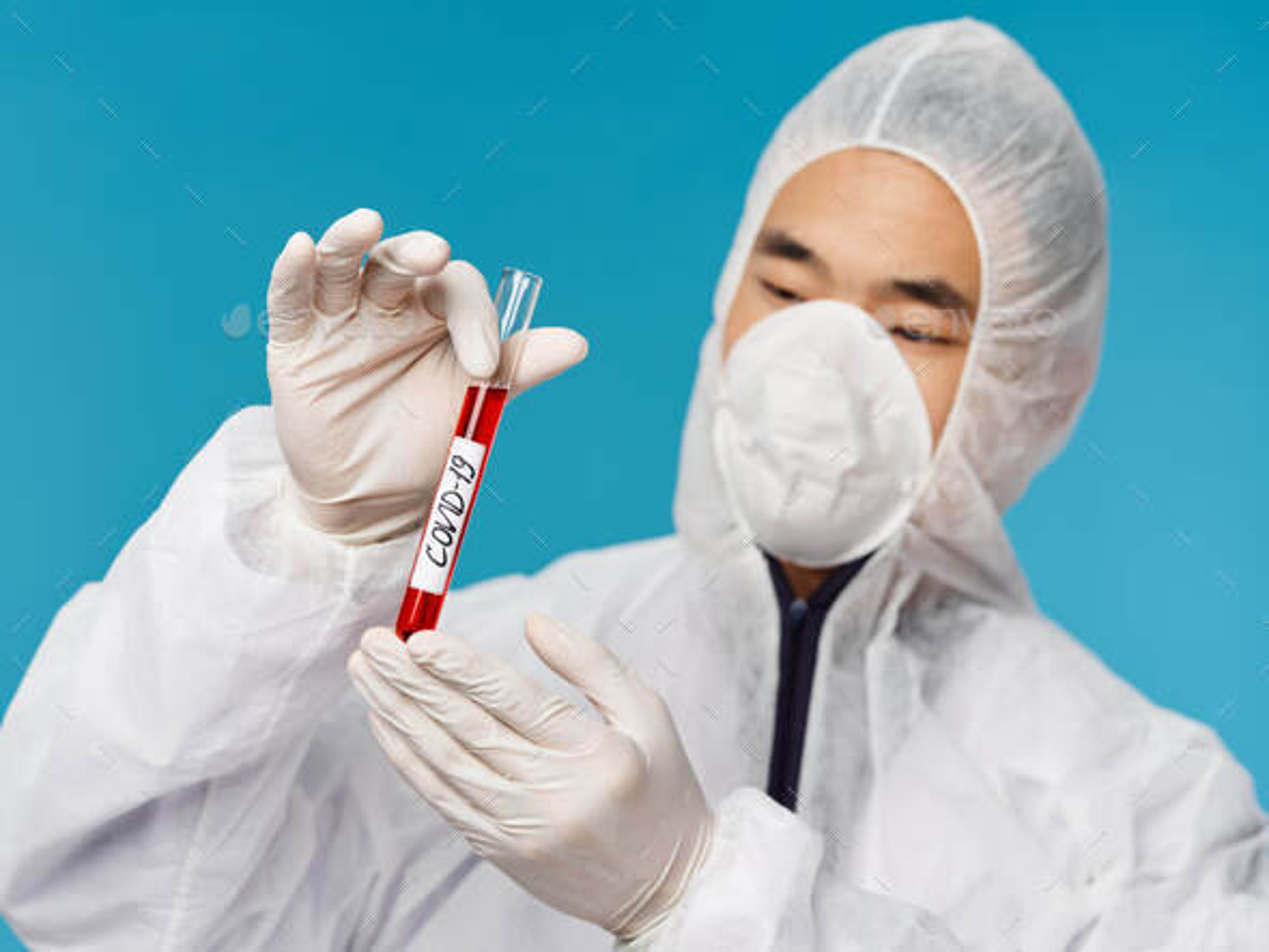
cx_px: 634
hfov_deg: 22.5
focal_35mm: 87
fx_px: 3191
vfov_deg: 17.0
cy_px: 476
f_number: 6.4
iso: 100
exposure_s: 1/100
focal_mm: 110
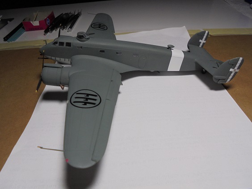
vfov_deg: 53.1
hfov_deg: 67.3
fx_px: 189
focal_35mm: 26
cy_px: 94
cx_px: 126
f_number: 3.5
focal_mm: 4.6
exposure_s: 1/40
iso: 100
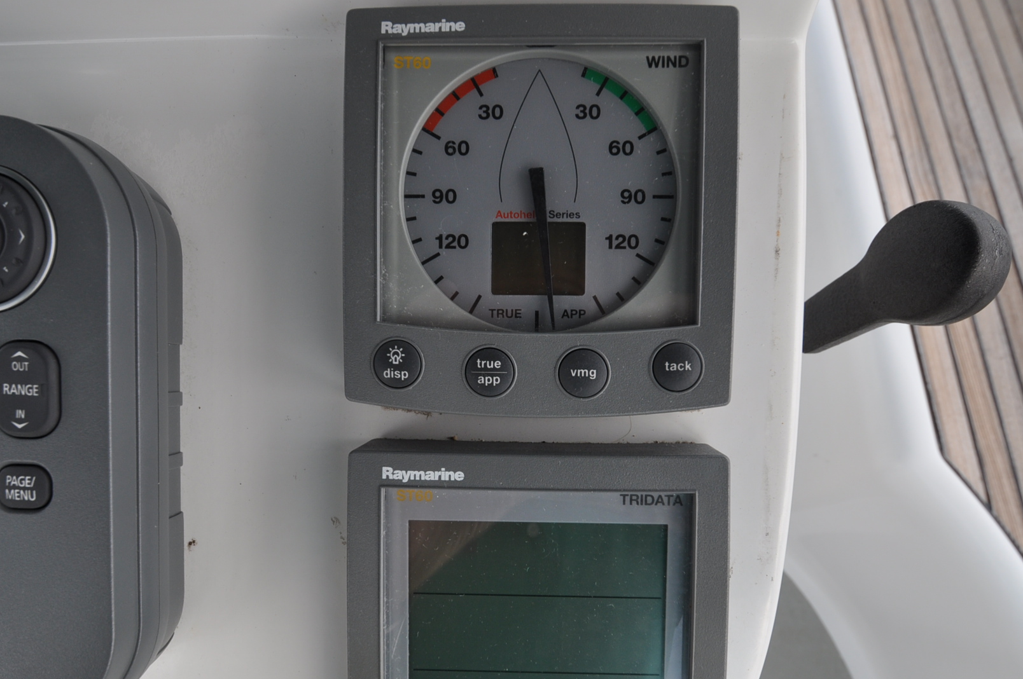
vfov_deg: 61.3
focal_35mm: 20
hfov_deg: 84.0
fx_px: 568
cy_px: 408
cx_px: 529
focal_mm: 10
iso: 200
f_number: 6.3
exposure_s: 1/160
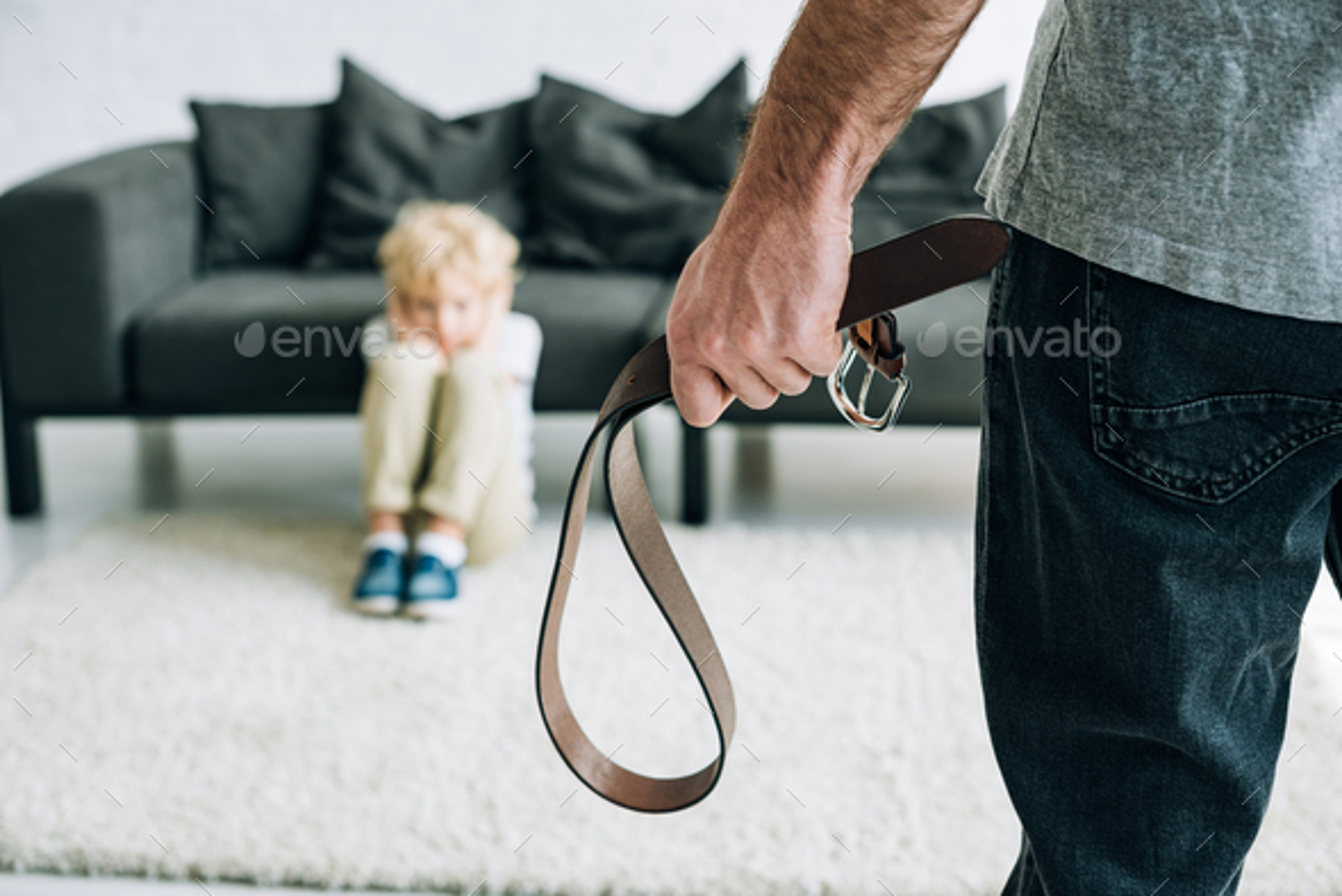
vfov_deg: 27.0
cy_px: 448
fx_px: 1865
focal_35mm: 50
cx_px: 671
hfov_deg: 39.6
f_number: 4
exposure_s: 1/160
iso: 200
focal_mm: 50
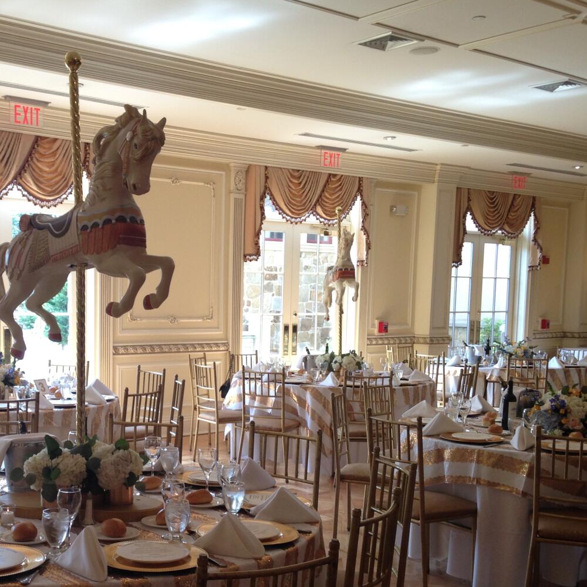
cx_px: 164
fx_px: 940
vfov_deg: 34.5
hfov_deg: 34.1
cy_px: 368
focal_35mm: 49
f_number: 2.4
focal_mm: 4.12
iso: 64
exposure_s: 1/60
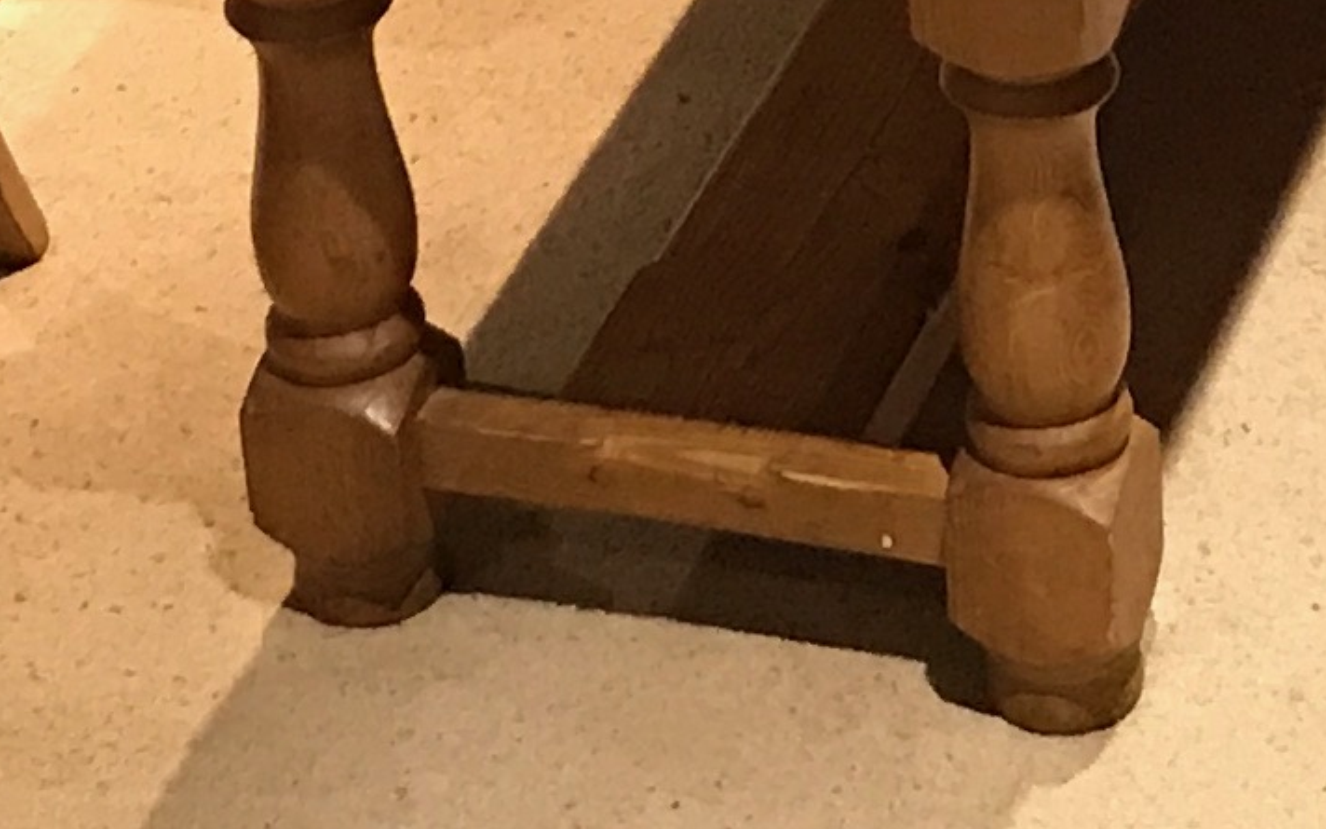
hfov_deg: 12.4
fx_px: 6071
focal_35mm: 168
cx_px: 933
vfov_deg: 7.6
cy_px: -676
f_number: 1.8
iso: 100
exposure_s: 1/11
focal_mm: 3.99
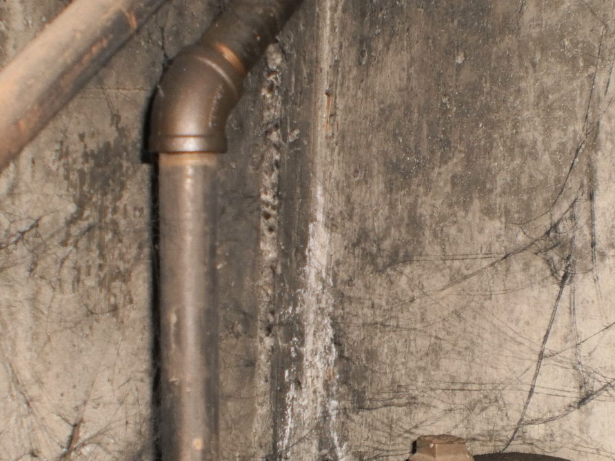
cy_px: 218
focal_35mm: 62
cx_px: 341
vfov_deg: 23.6
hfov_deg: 31.2
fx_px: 1102
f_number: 3.1
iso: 125
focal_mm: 6.3
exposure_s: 1/30
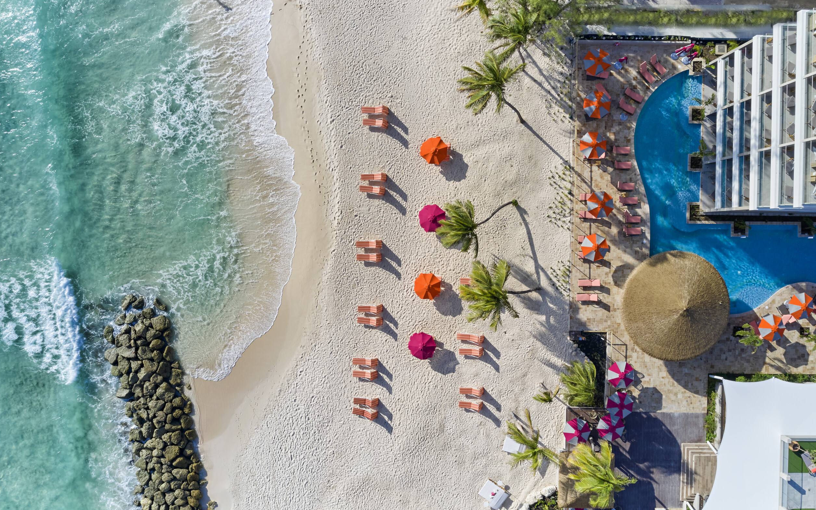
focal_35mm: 29
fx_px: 645
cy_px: 244
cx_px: 410
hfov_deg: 64.6
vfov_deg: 43.1
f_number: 9
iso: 100
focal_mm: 10.26
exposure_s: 1/25
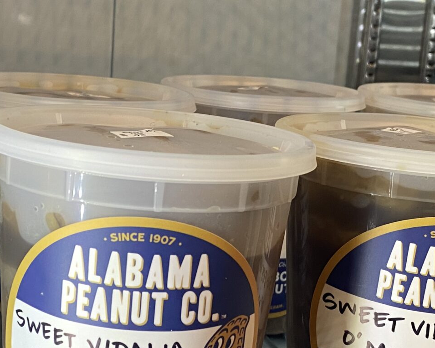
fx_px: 875
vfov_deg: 22.5
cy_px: 168
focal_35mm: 68
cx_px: 159
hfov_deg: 27.8
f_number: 1.8
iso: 100
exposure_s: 1/60
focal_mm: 4.25
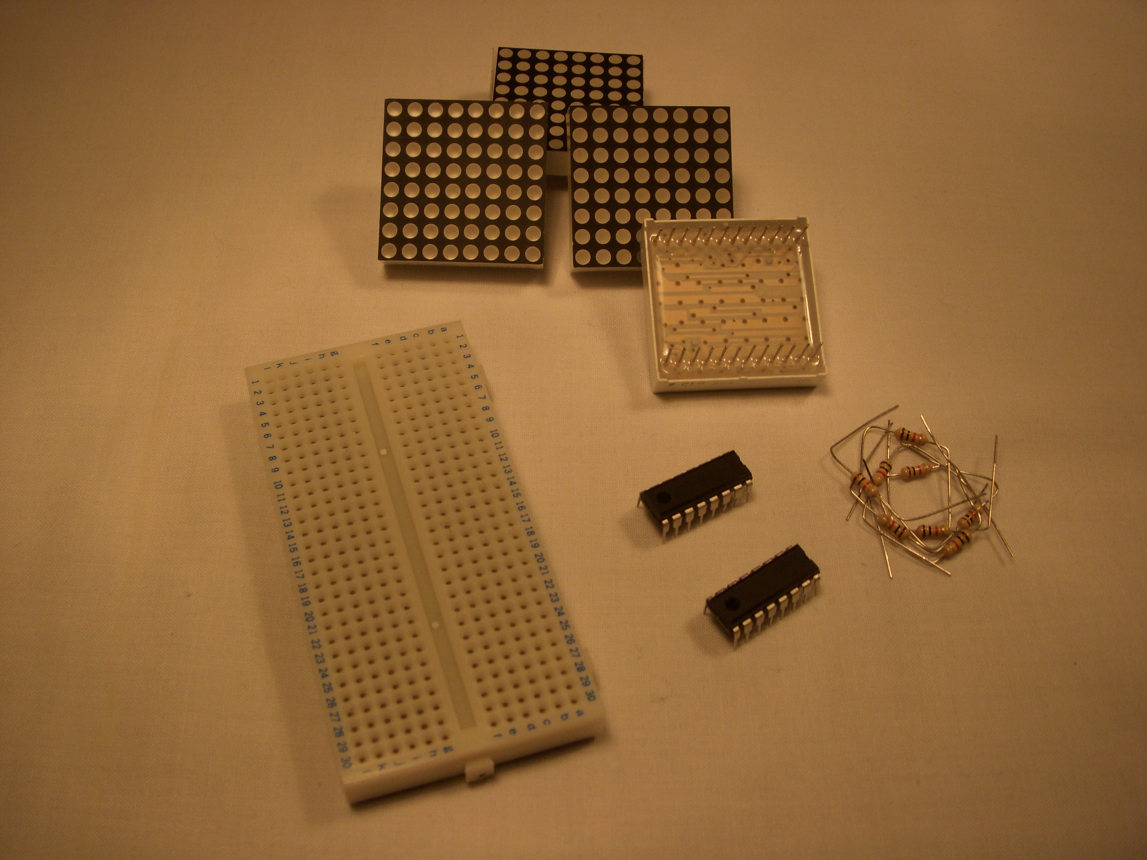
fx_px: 1259
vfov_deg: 37.7
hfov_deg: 49.0
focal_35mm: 38
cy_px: 430
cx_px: 574
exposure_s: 1/100
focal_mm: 6.3
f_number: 3.3
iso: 100
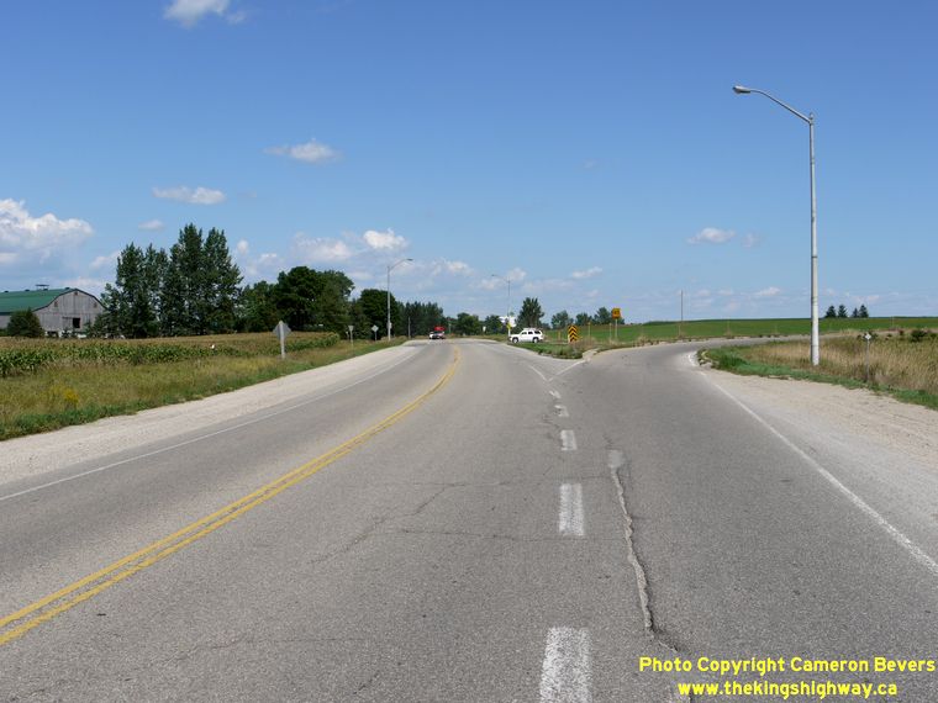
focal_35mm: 40
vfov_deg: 36.0
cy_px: 352
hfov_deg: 46.8
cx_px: 469
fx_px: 1084
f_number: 10
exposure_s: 1/400
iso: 100
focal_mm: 20
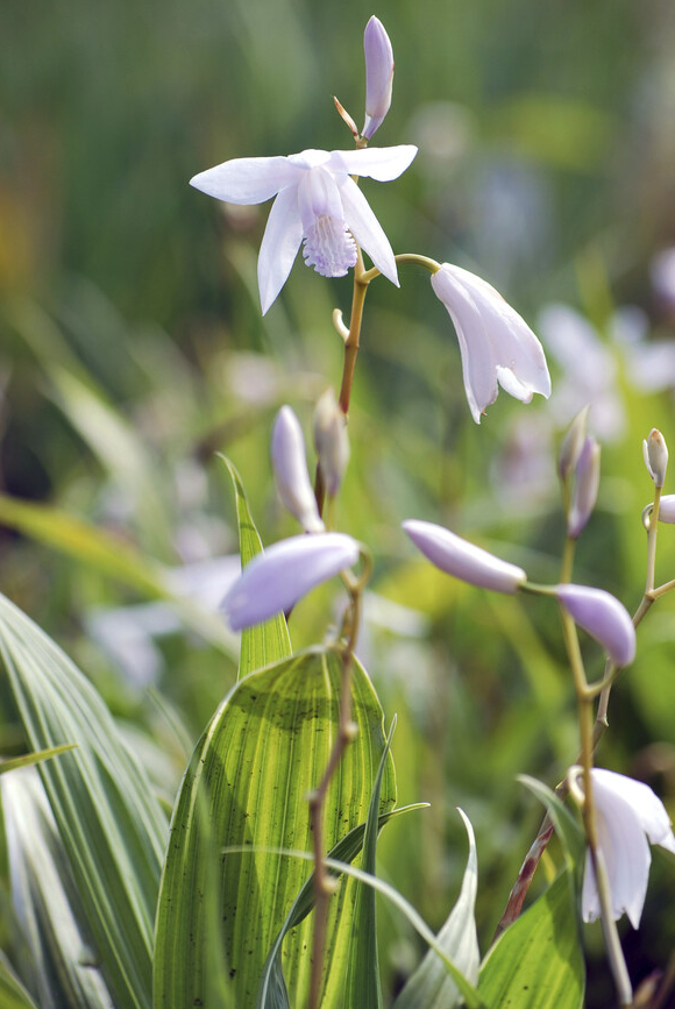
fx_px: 4573
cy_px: 504
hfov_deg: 8.4
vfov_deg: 12.6
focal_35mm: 163
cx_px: 394
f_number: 7.1
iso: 100
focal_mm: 92
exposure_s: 1/320
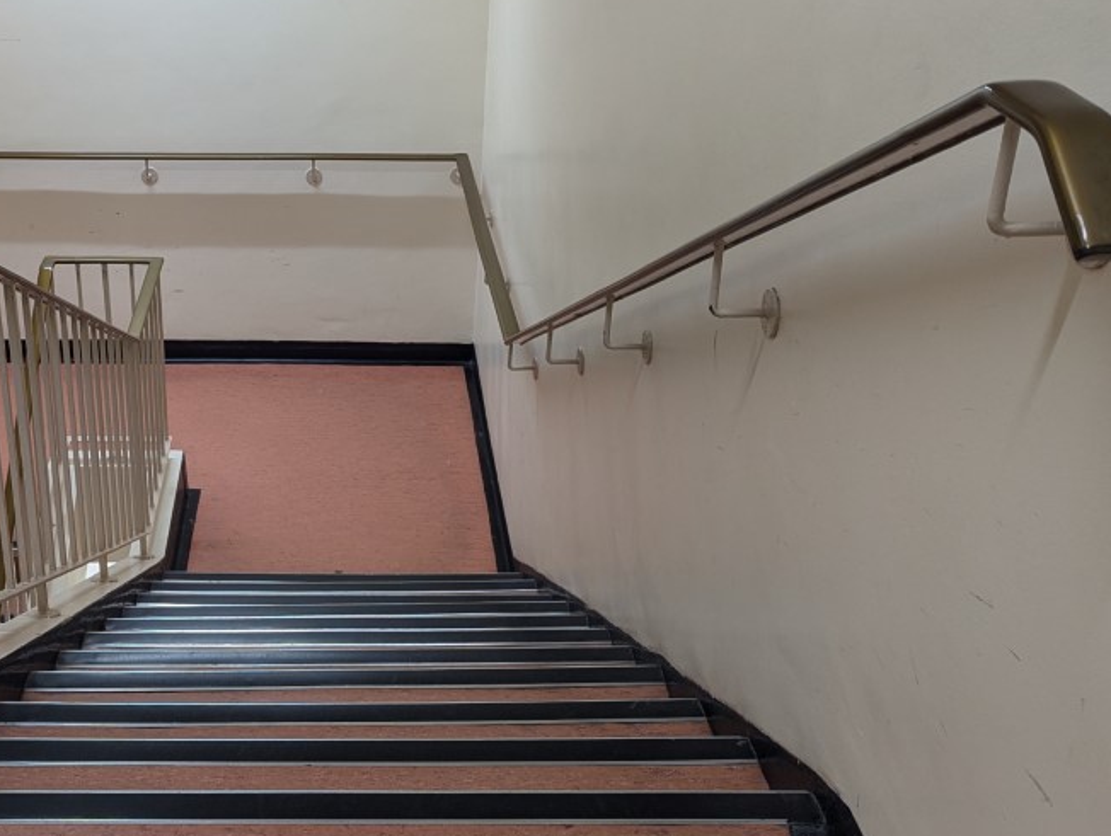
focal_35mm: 44
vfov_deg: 32.9
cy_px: 361
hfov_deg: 42.1
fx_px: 1414
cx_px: 343
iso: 97
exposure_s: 1/44
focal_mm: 6.81
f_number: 1.85
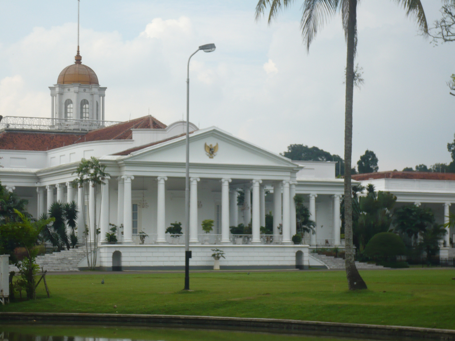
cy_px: 170
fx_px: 1275
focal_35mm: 97
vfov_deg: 15.2
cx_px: 228
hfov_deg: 20.2
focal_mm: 16.1
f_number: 4.8
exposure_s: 1/400
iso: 100
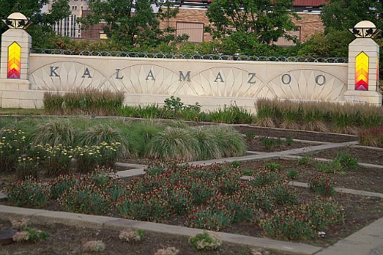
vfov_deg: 20.9
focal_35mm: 65
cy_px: 128
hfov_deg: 31.0
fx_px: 691
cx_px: 192
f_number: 4.5
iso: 1400
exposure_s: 1/60
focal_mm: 65
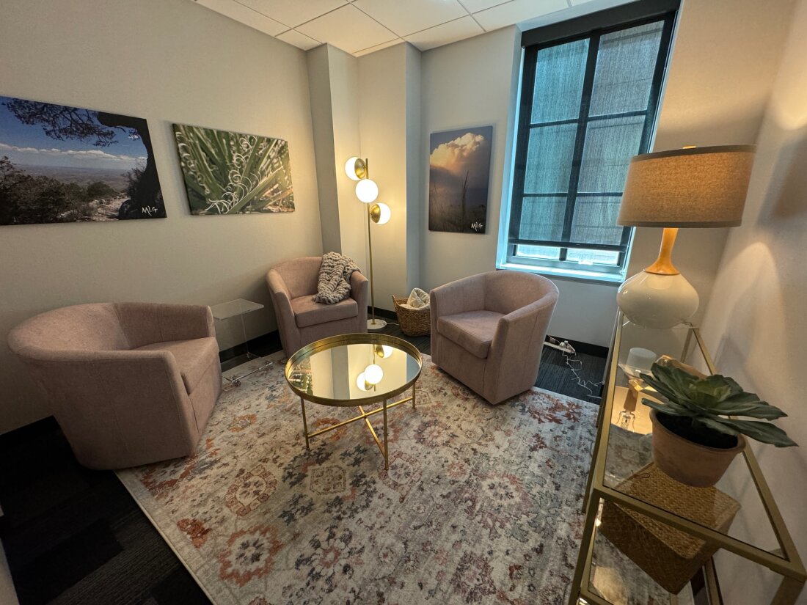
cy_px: 302
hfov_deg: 102.1
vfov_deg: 85.7
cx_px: 404
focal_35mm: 14
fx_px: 326
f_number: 2.2
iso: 200
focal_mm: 2.22
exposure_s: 1/60
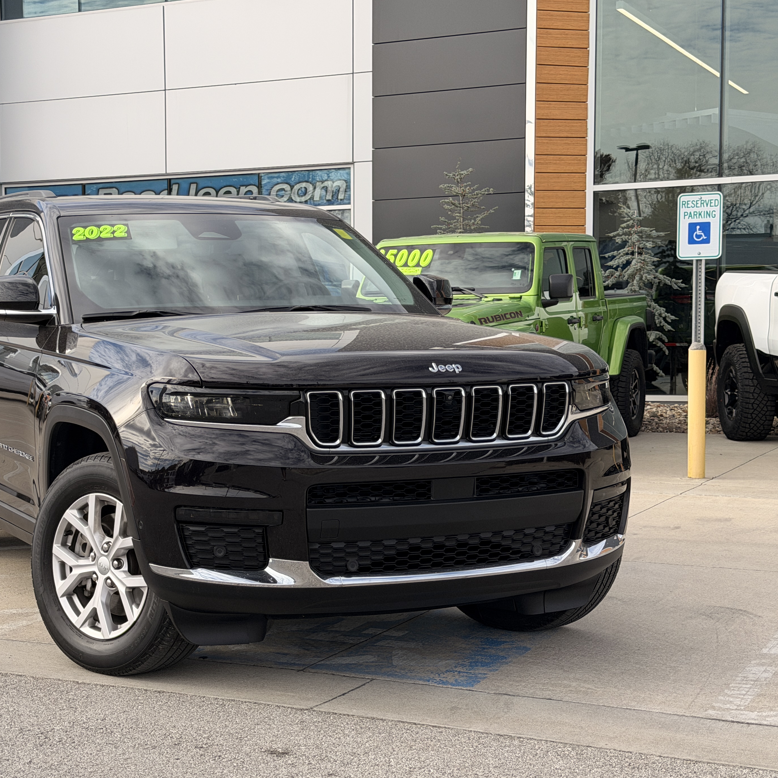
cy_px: 419
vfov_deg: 27.7
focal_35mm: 62
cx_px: 263
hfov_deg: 27.6
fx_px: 1577
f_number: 1.78
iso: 80
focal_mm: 6.76
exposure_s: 1/2667
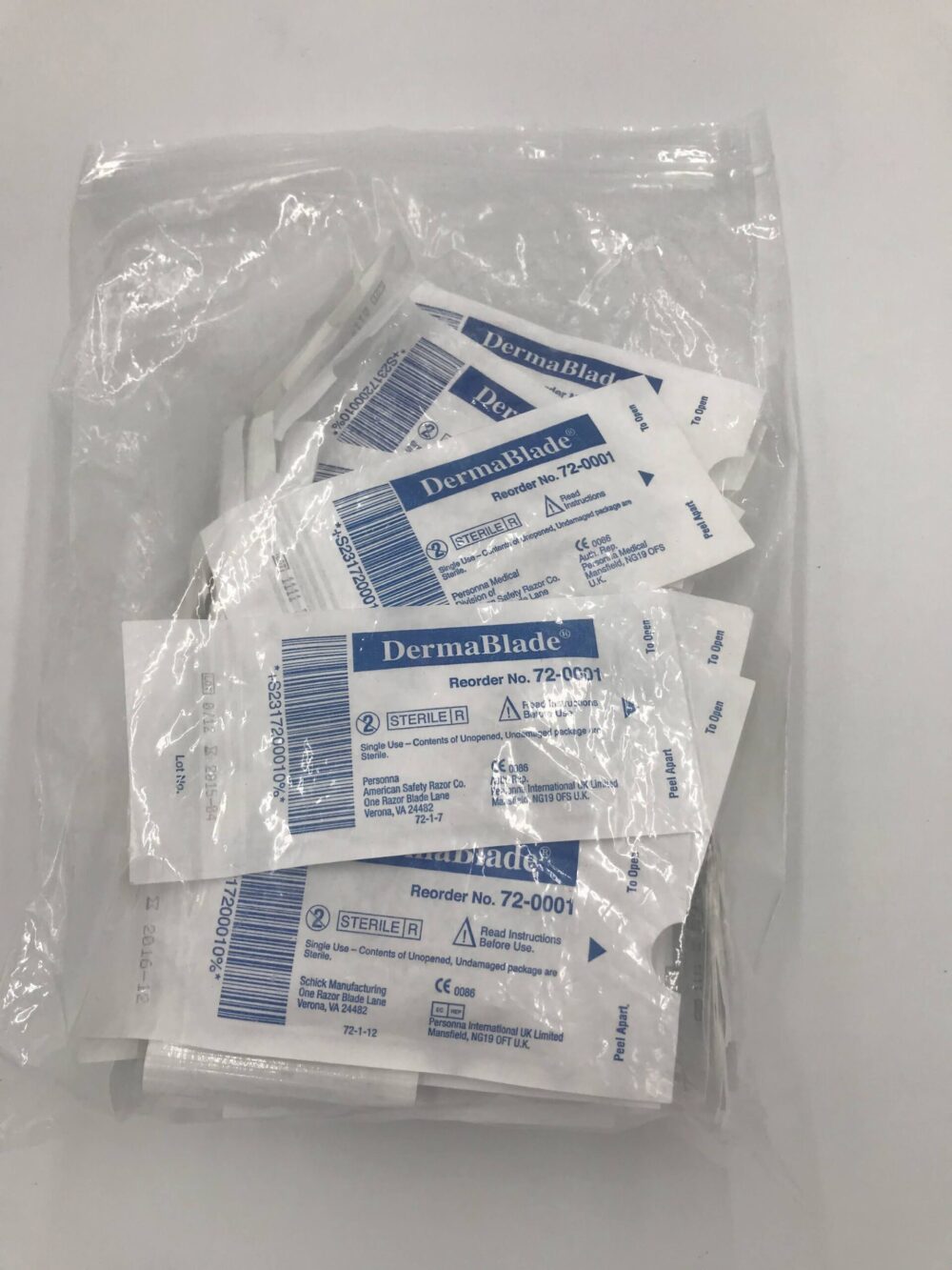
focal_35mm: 28
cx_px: 476
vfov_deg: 63.4
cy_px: 635
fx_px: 1027
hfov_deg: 49.8
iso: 20
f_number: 1.8
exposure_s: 1/270
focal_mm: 3.99
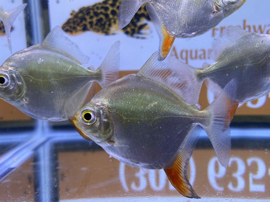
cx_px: 135
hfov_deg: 69.4
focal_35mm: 25
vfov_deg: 54.9
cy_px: 101
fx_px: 195
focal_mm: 4.25
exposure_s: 1/162
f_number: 1.8
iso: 32
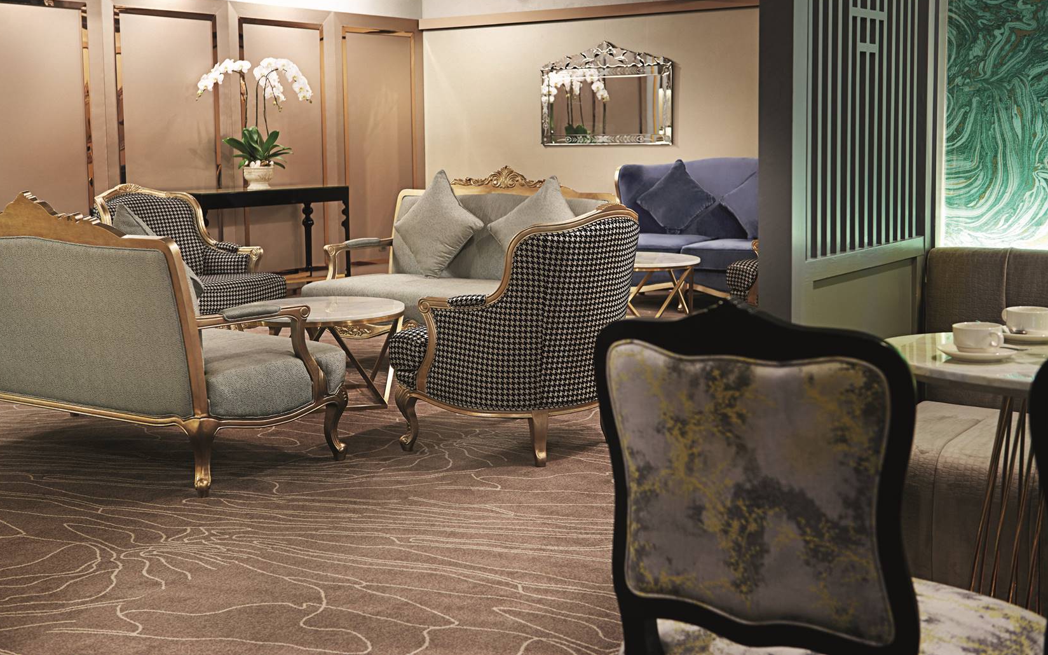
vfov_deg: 27.3
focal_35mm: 47
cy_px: 252
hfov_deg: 42.6
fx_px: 1342
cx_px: 495
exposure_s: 1/1.3
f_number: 4
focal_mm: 40
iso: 200
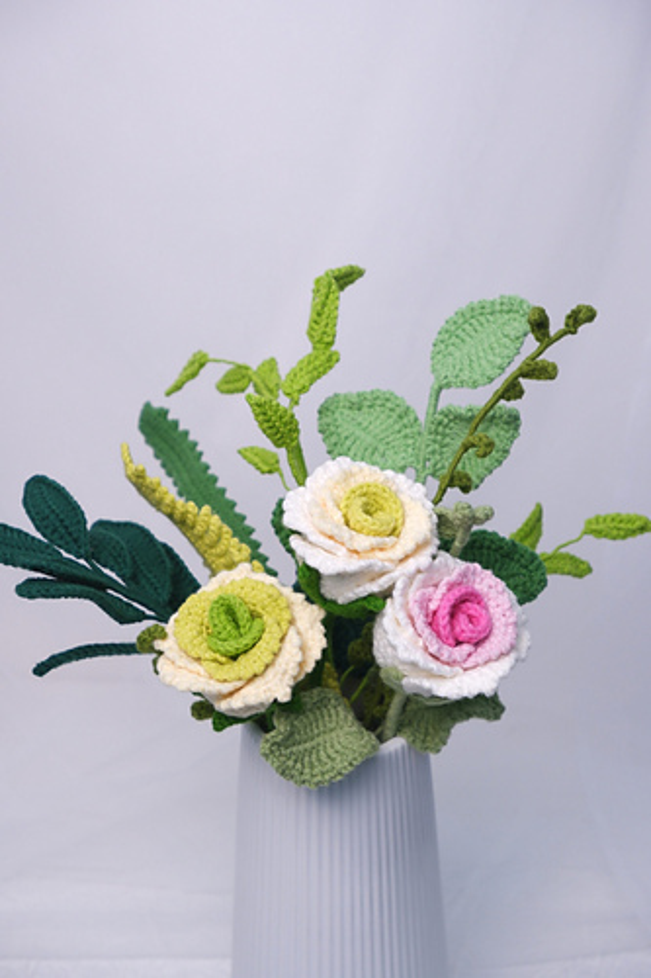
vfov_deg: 29.7
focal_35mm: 68
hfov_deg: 20.0
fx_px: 1846
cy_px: 489
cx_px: 326
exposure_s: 1/140
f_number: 5.6
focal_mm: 45
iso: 400
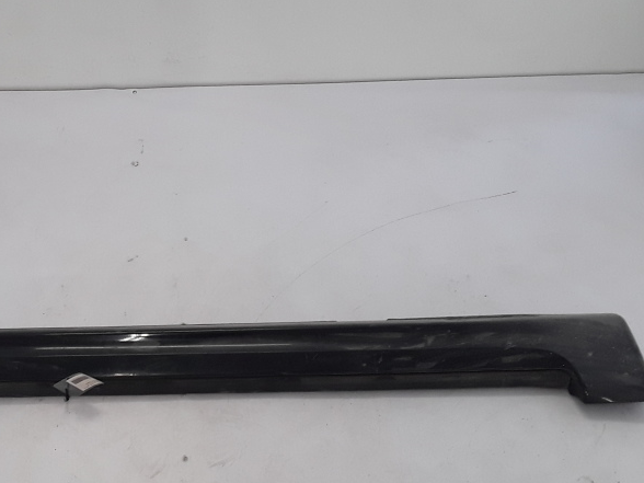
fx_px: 874
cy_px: 300
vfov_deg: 30.8
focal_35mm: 47
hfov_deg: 39.1
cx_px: 146
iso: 50
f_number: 1.9
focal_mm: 2.91
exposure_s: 1/50
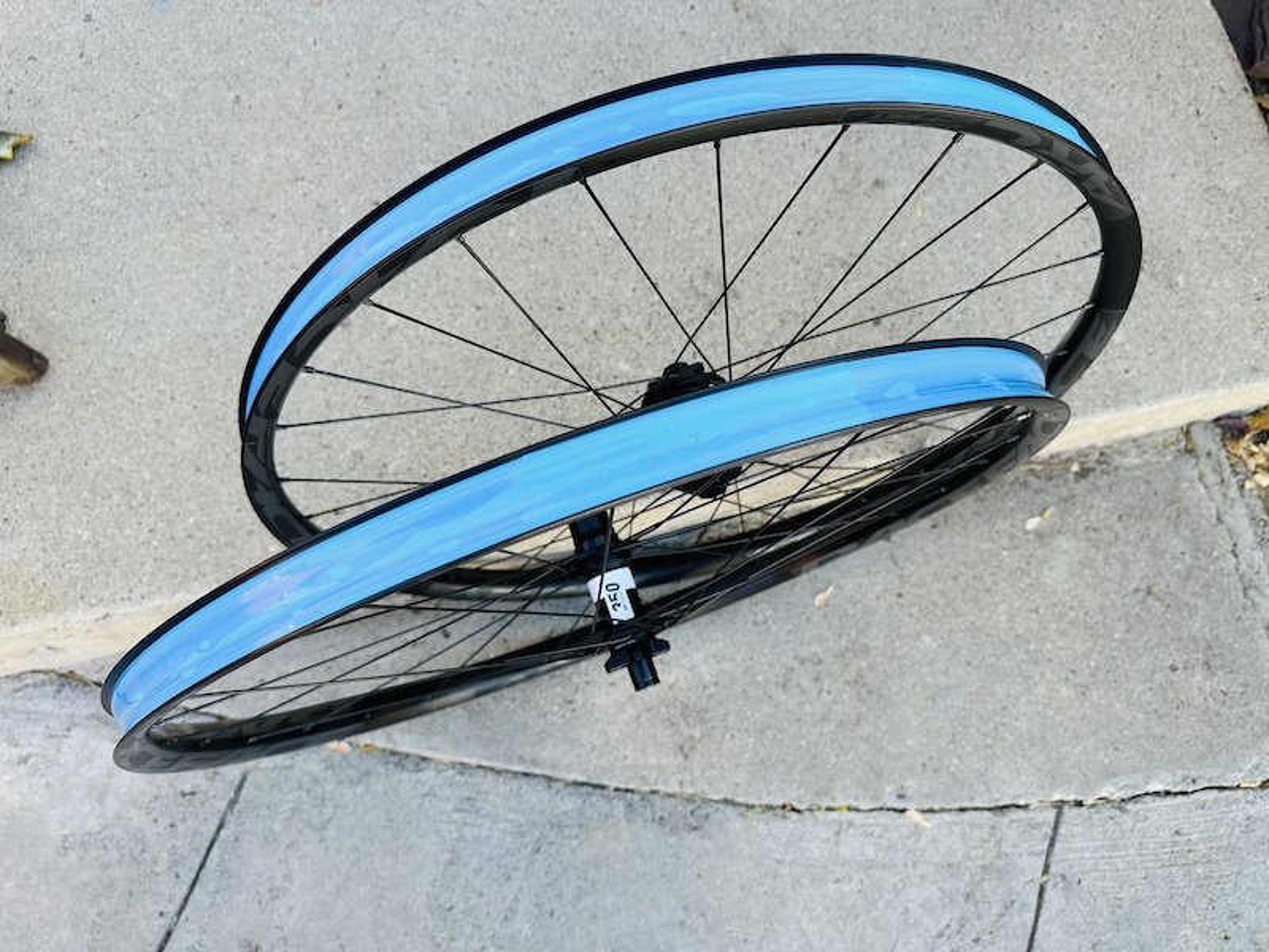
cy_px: 476
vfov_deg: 56.8
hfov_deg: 71.6
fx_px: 880
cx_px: 634
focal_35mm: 24
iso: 80
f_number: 1.78
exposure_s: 1/279
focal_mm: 6.86
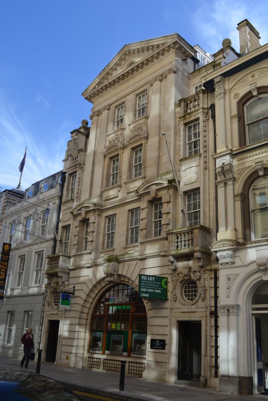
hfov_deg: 41.1
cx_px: 135
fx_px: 357
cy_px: 212
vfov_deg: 58.7
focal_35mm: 32
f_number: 8
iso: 180
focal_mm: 20
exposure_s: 1/250
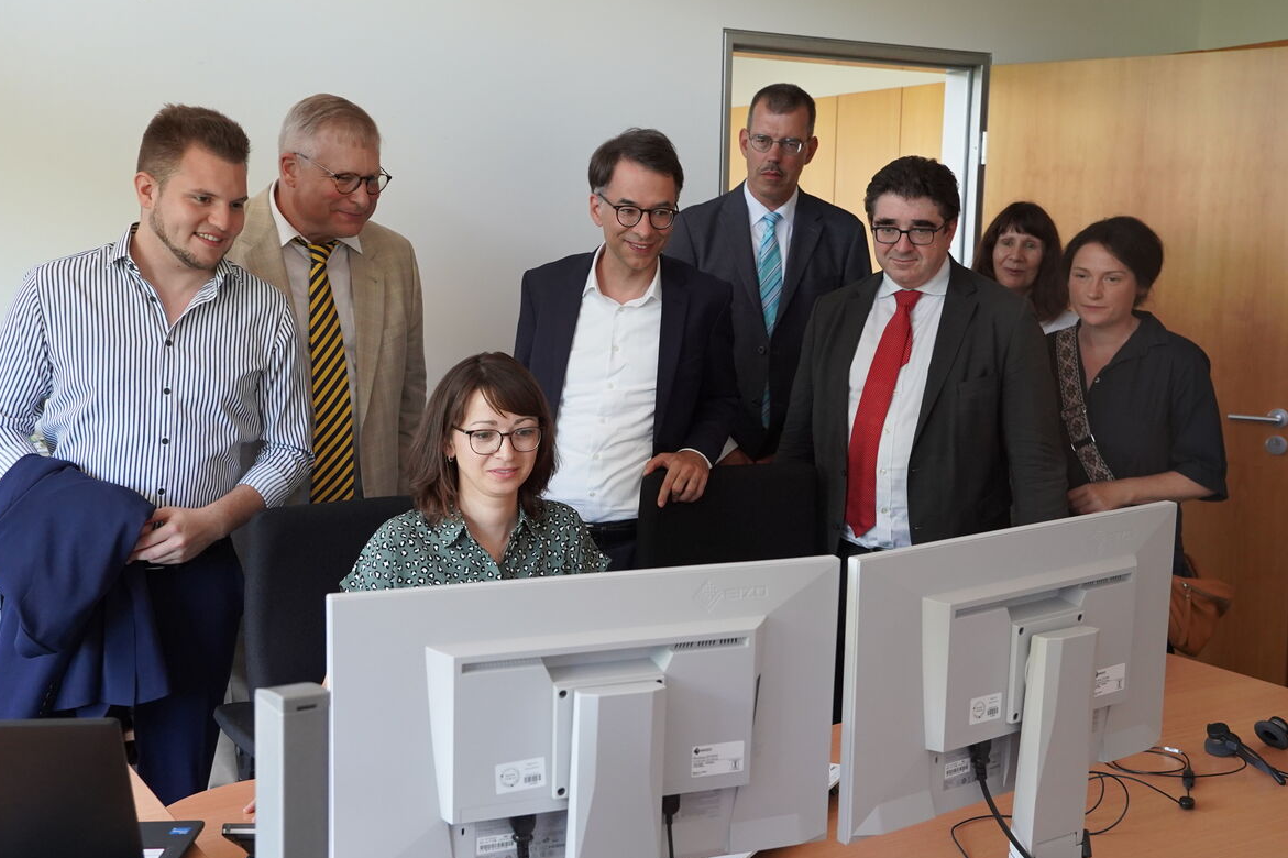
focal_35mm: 41
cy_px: 426
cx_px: 629
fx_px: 1466
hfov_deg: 47.4
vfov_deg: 32.6
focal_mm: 27
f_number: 4
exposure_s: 1/160
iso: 2000
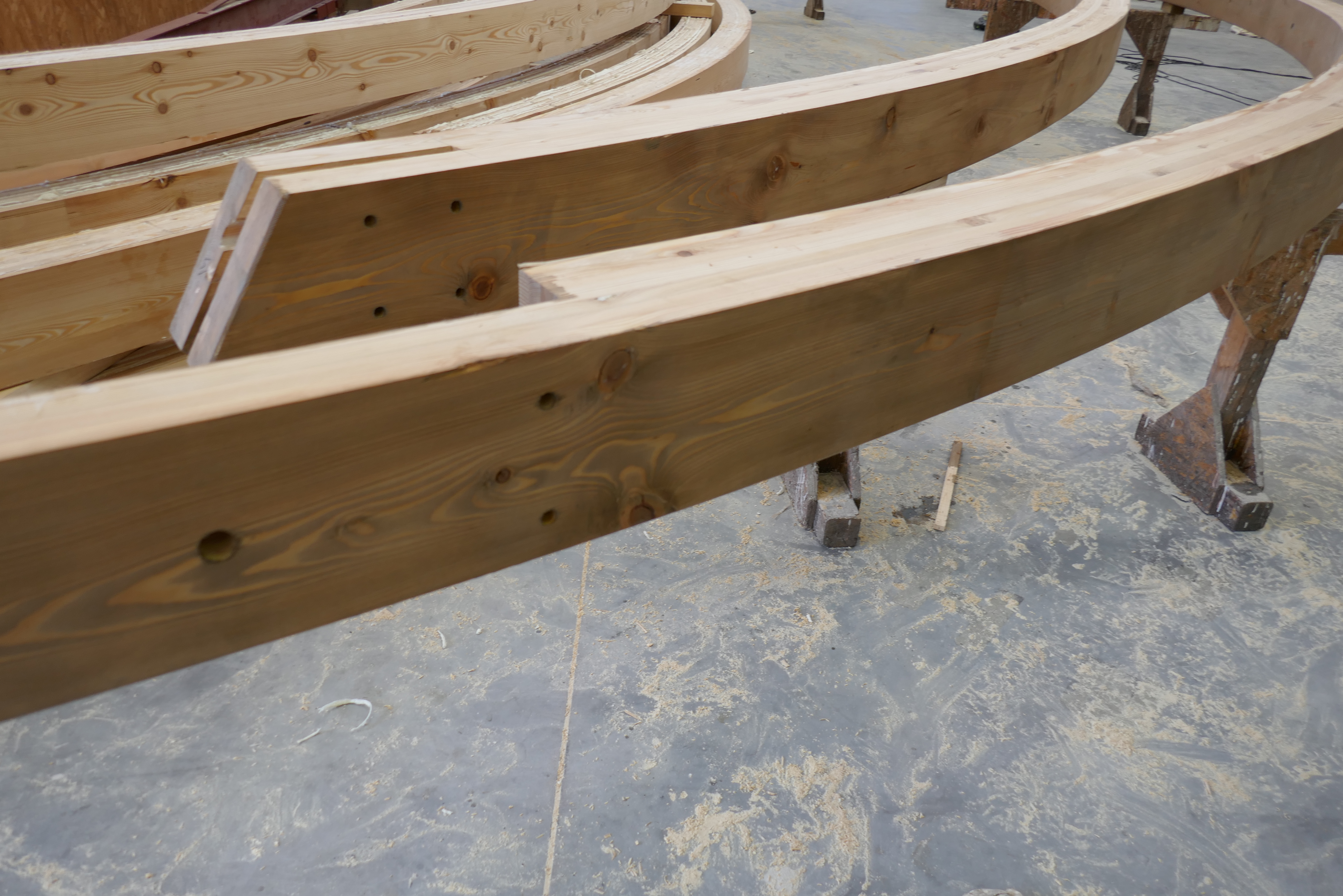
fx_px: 933
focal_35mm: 25
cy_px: 448
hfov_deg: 71.5
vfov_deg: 51.3
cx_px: 672
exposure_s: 1/100
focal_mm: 9.1
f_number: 2.8
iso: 125
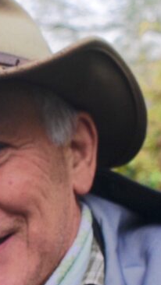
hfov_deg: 7.1
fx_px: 1199
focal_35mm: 158
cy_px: 308
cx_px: -249
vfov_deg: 13.4
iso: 250
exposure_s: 1/640
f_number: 4.5
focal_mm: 24
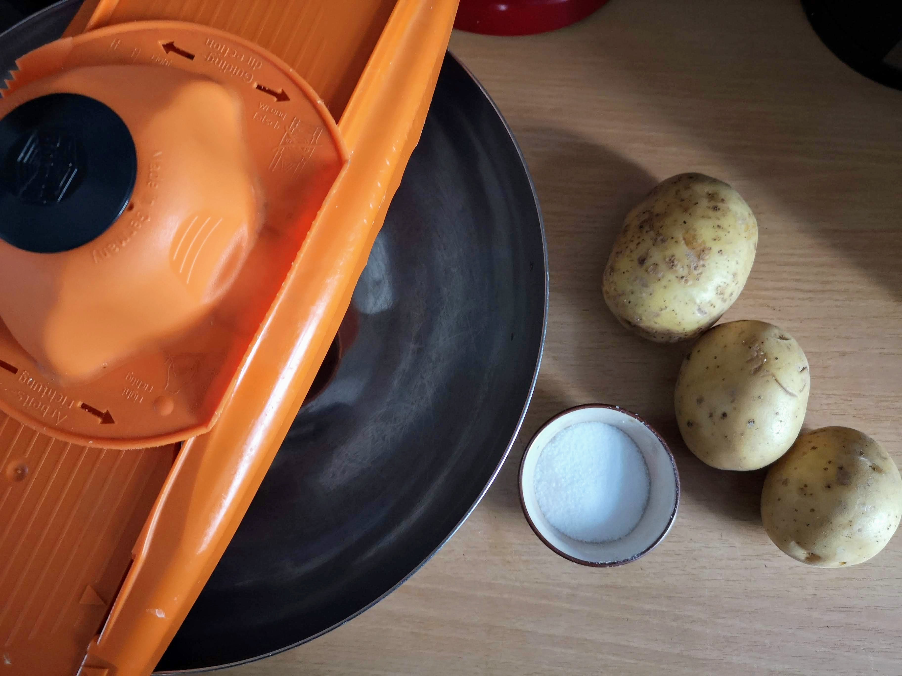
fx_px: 704
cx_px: 451
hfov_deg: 65.3
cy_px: 338
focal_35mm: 27
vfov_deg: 51.4
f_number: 1.8
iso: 400
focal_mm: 5.58
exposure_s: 1/33.3
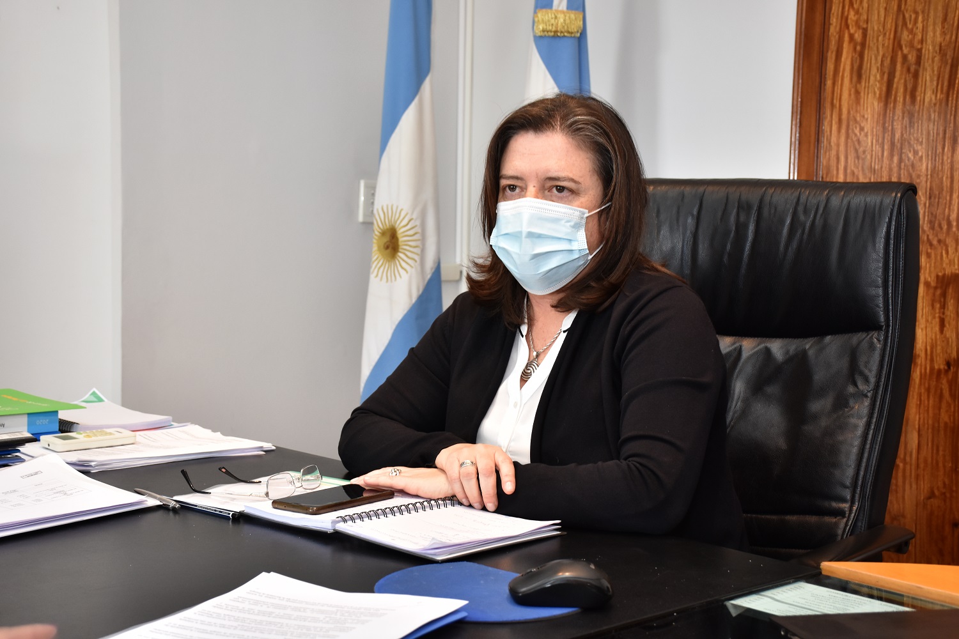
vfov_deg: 25.8
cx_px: 480
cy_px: 320
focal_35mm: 52
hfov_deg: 37.9
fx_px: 1398
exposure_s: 1/40
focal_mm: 35
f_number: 7.1
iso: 800
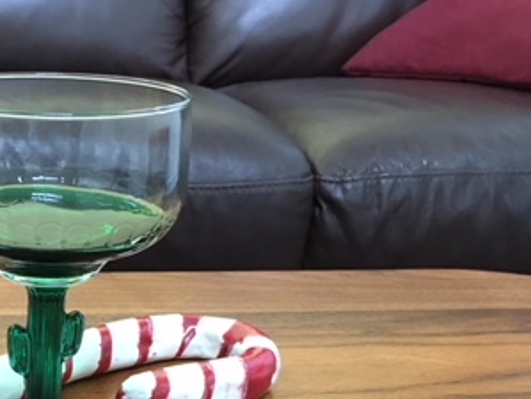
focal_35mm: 62
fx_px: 952
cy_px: 355
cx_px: 23
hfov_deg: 29.5
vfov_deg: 23.1
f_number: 2.2
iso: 200
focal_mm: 4.15
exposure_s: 1/24
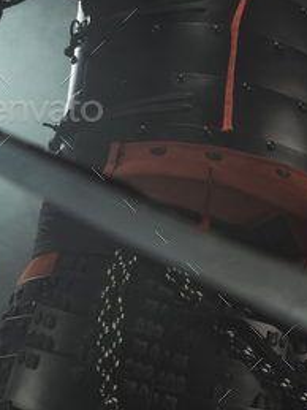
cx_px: 264
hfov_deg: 14.0
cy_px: 98
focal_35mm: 105
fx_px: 1243
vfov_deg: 18.6
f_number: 8
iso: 160
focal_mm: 32
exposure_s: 1/160
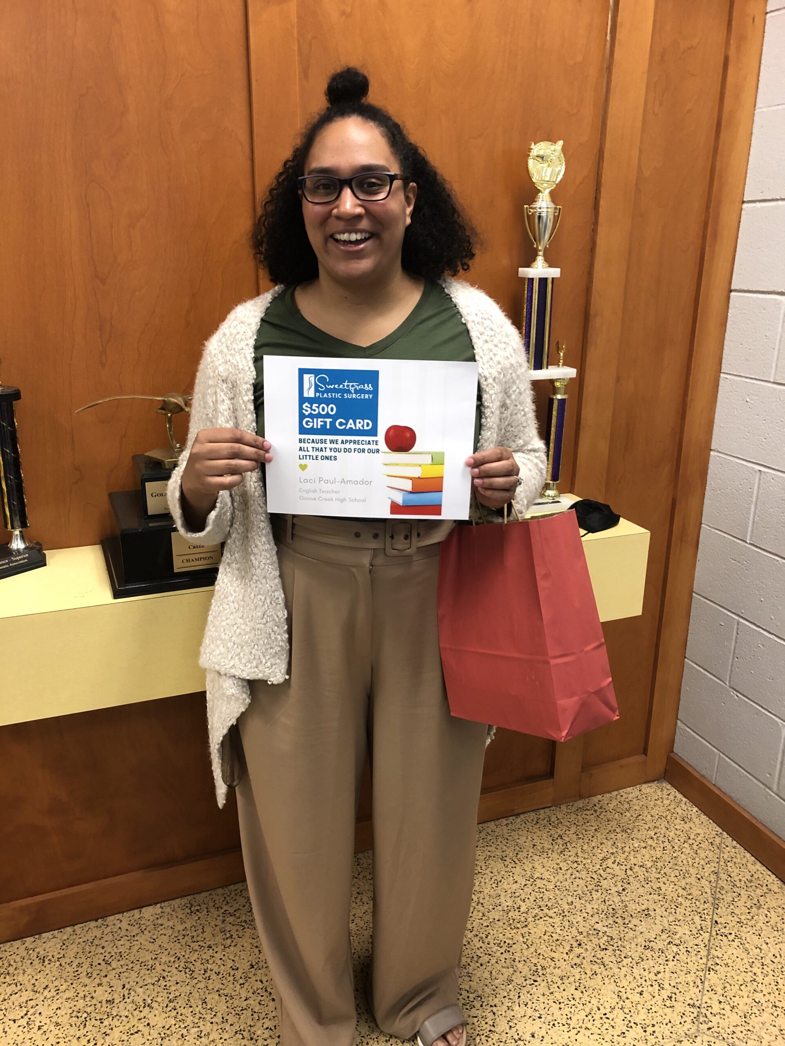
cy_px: 523
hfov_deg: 49.7
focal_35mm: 28
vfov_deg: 63.4
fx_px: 847
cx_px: 392
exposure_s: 1/15
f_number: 1.8
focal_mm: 3.99
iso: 64
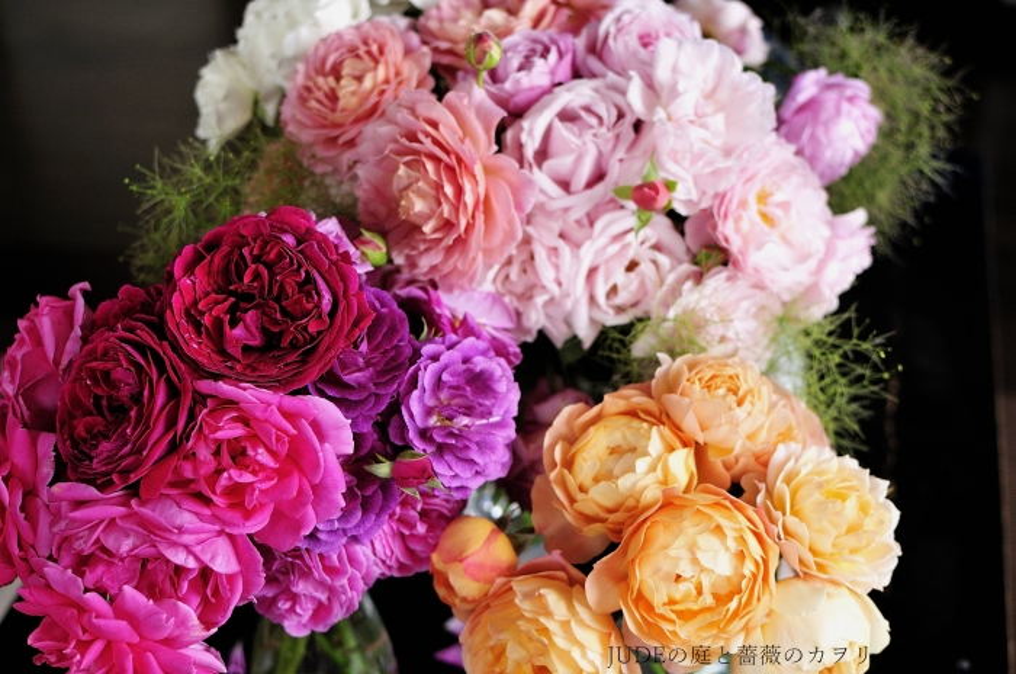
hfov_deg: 37.9
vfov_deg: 25.7
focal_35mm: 52
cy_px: 337
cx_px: 508
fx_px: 1479
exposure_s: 1/40
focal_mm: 35
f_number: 3.2
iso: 400
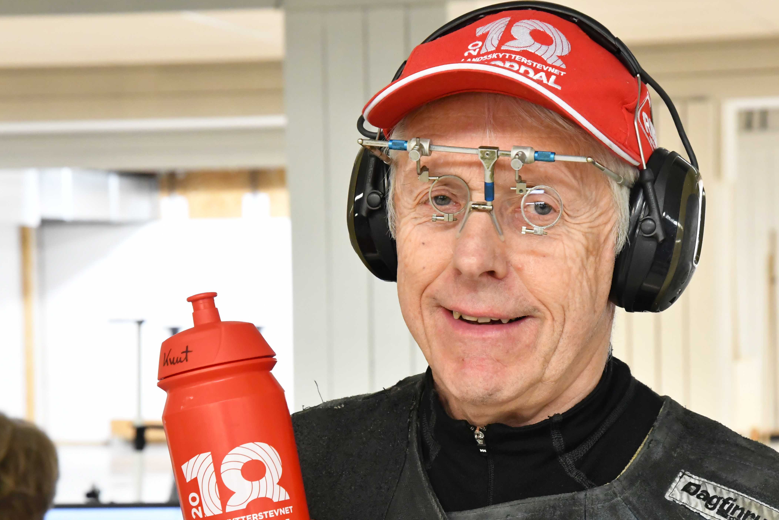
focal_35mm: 111
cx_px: 471
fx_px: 2402
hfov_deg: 18.4
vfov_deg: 12.3
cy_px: 325
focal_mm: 56
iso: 4500
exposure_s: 1/100
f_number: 8
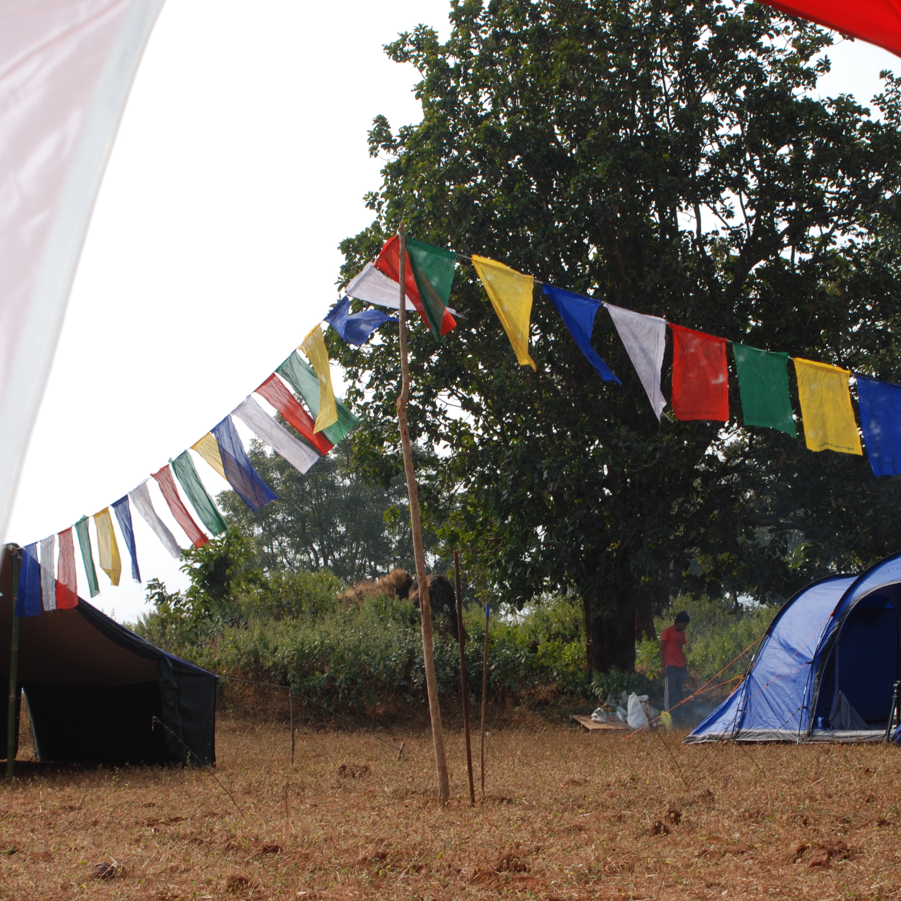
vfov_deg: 25.5
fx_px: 1992
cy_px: 453
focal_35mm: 68
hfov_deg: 25.4
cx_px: 555
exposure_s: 1/200
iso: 100
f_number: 8
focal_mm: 35
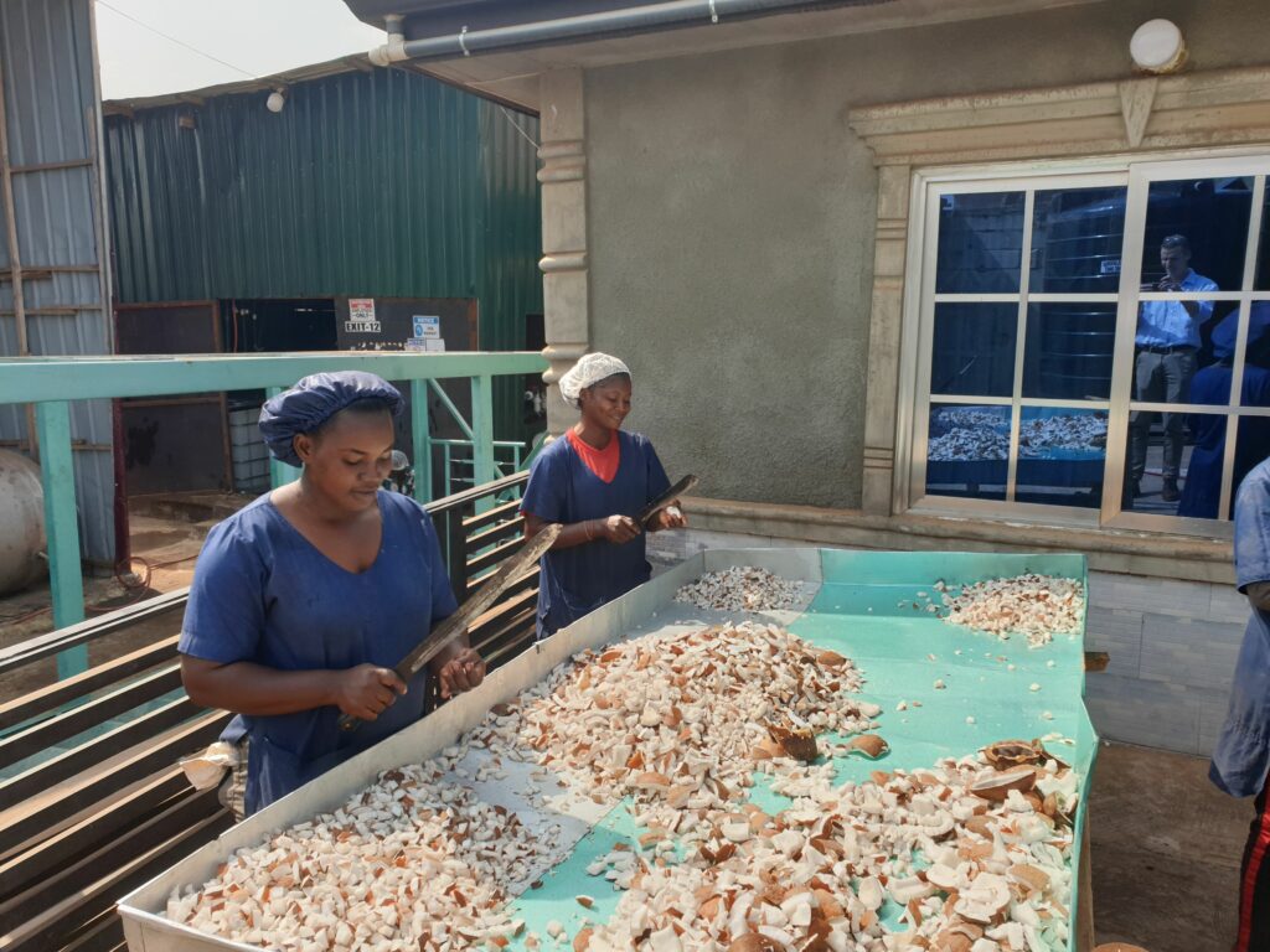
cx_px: 635
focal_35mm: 26
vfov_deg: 53.1
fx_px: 954
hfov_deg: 67.3
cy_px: 476
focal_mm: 4.3
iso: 50
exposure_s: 1/885
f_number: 2.4
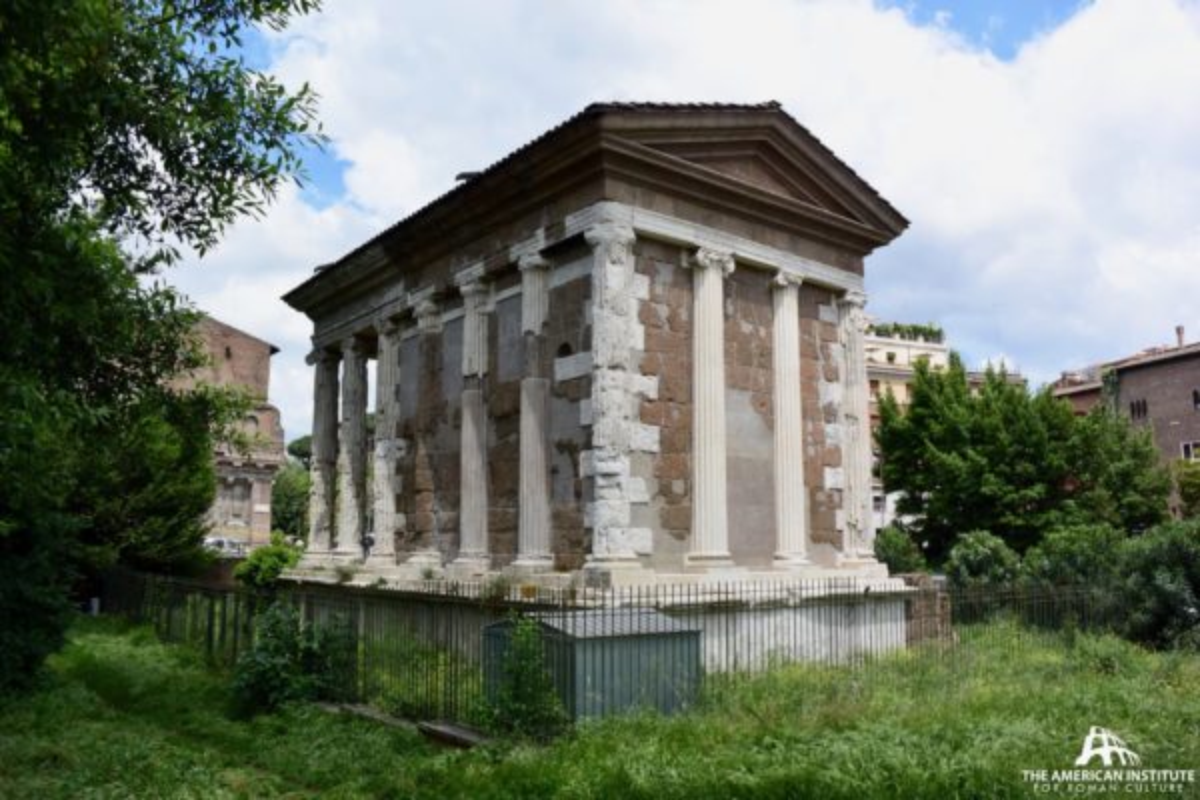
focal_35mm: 27
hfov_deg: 67.4
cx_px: 600
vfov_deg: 47.9
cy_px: 400
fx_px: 900
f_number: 5
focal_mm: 10
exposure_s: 1/800
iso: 160
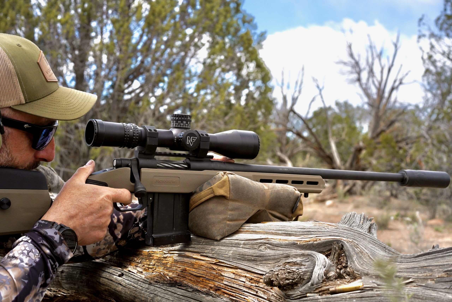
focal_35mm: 55
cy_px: 151
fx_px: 691
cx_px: 226
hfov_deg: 36.2
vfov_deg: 24.6
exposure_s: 1/1600
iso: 800
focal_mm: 55
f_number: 7.1
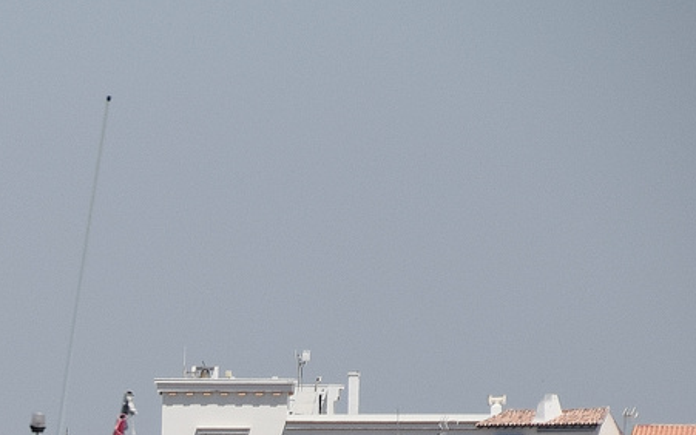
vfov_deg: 1.8
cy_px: 794
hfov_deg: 2.8
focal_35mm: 742
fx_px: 14073
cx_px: -512
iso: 360
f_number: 8
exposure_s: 1/2000
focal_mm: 135
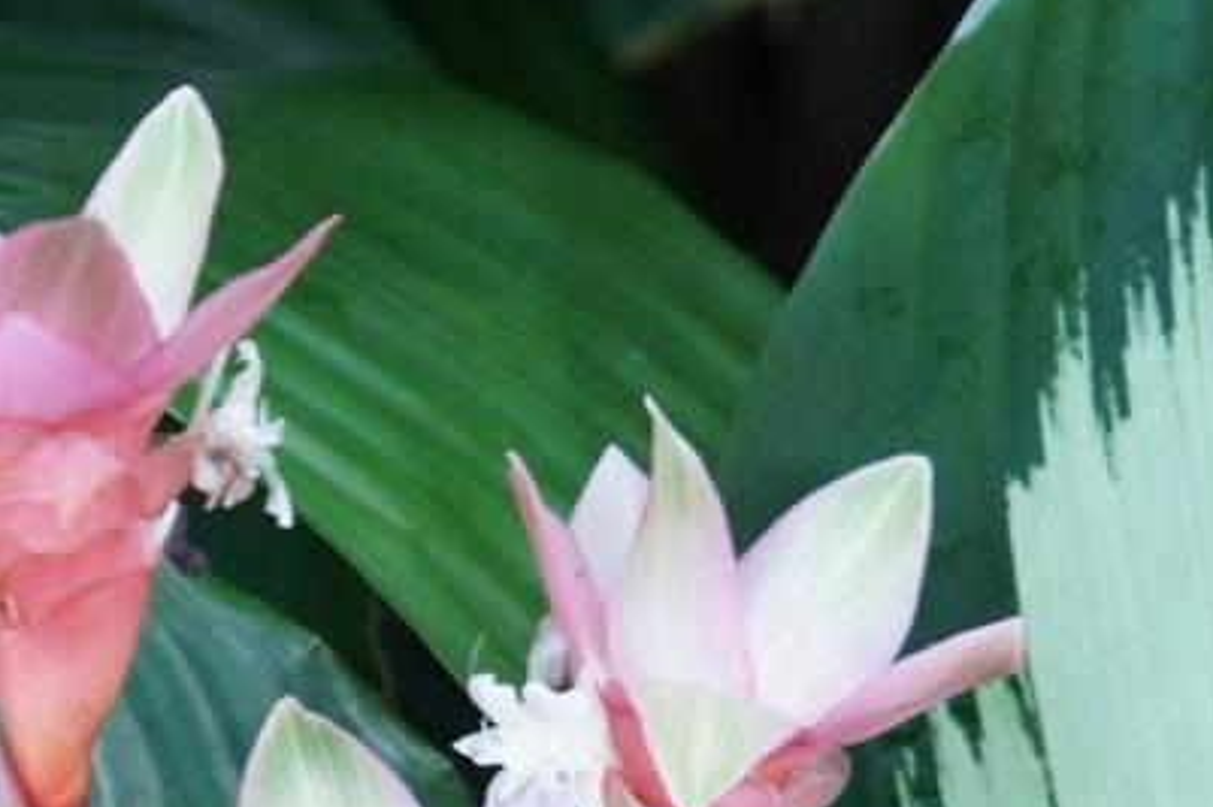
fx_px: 6433
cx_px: 850
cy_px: 283
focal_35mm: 191
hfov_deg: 10.8
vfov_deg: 7.2
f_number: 5
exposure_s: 1/80
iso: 1600
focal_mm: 52
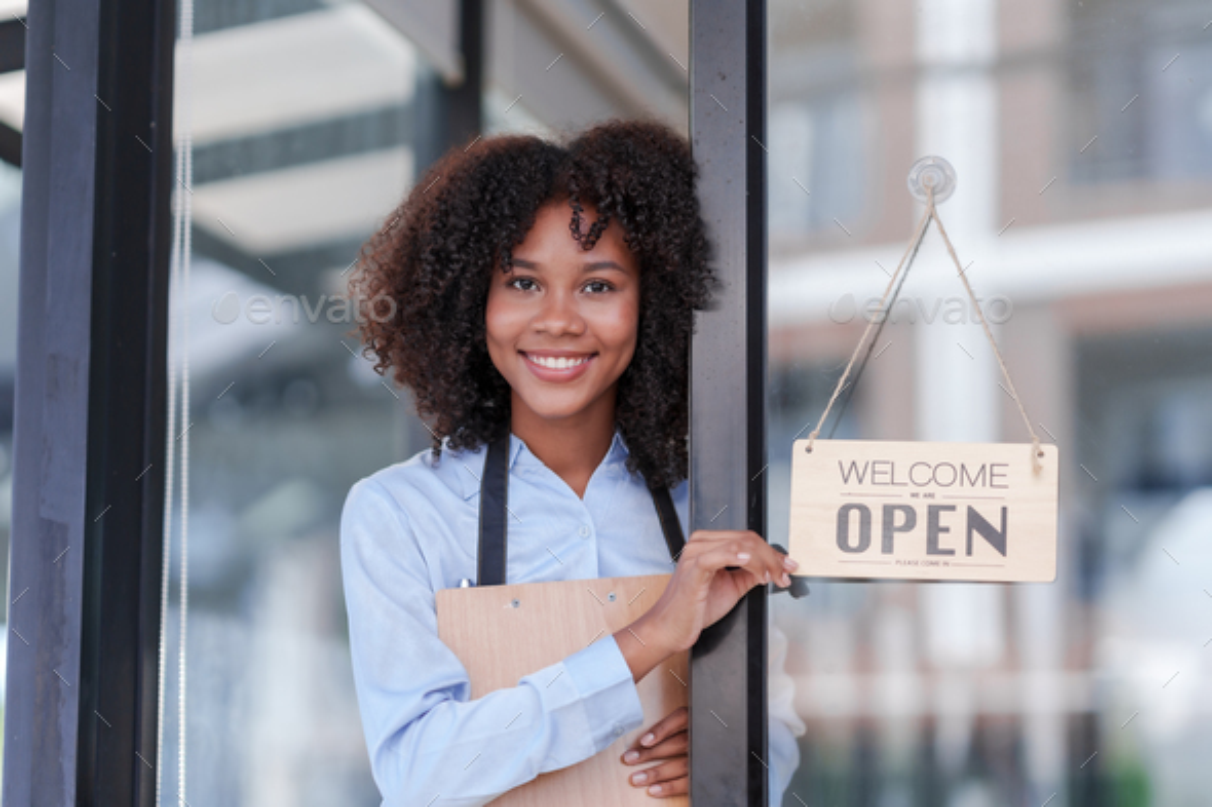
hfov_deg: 23.9
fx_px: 2861
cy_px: 404
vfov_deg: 16.1
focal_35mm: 85
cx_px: 606
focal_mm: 85
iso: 400
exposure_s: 1/1250
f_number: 1.6
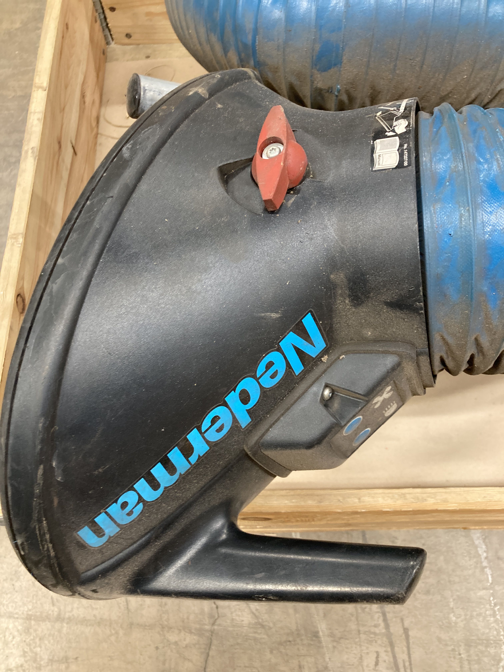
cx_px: 252
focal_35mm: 28
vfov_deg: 63.4
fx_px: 544
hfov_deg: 49.7
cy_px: 336
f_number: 1.8
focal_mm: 3.99
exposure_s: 1/60
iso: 200
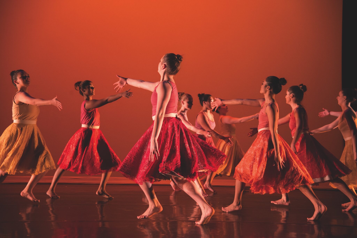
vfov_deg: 20.9
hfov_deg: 30.9
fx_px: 645
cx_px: 178
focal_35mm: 65
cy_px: 119
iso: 4000
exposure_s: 1/320
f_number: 4
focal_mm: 65
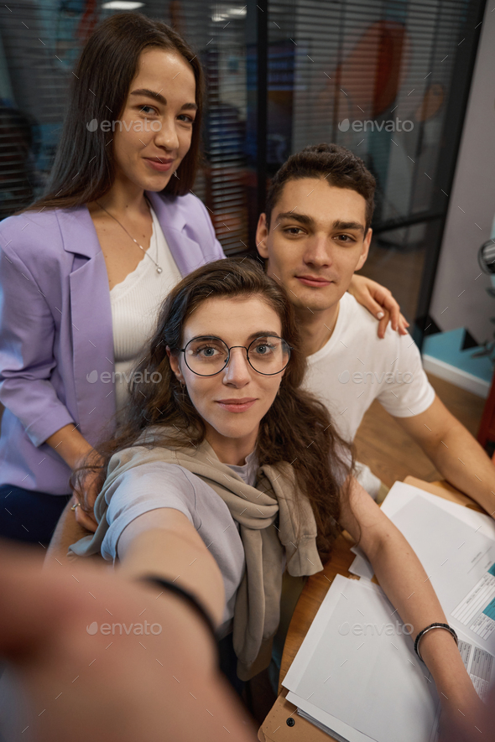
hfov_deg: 53.1
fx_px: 495
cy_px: 371
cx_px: 248
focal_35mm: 24
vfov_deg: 73.7
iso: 640
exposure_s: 1/200
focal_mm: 24
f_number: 2.8
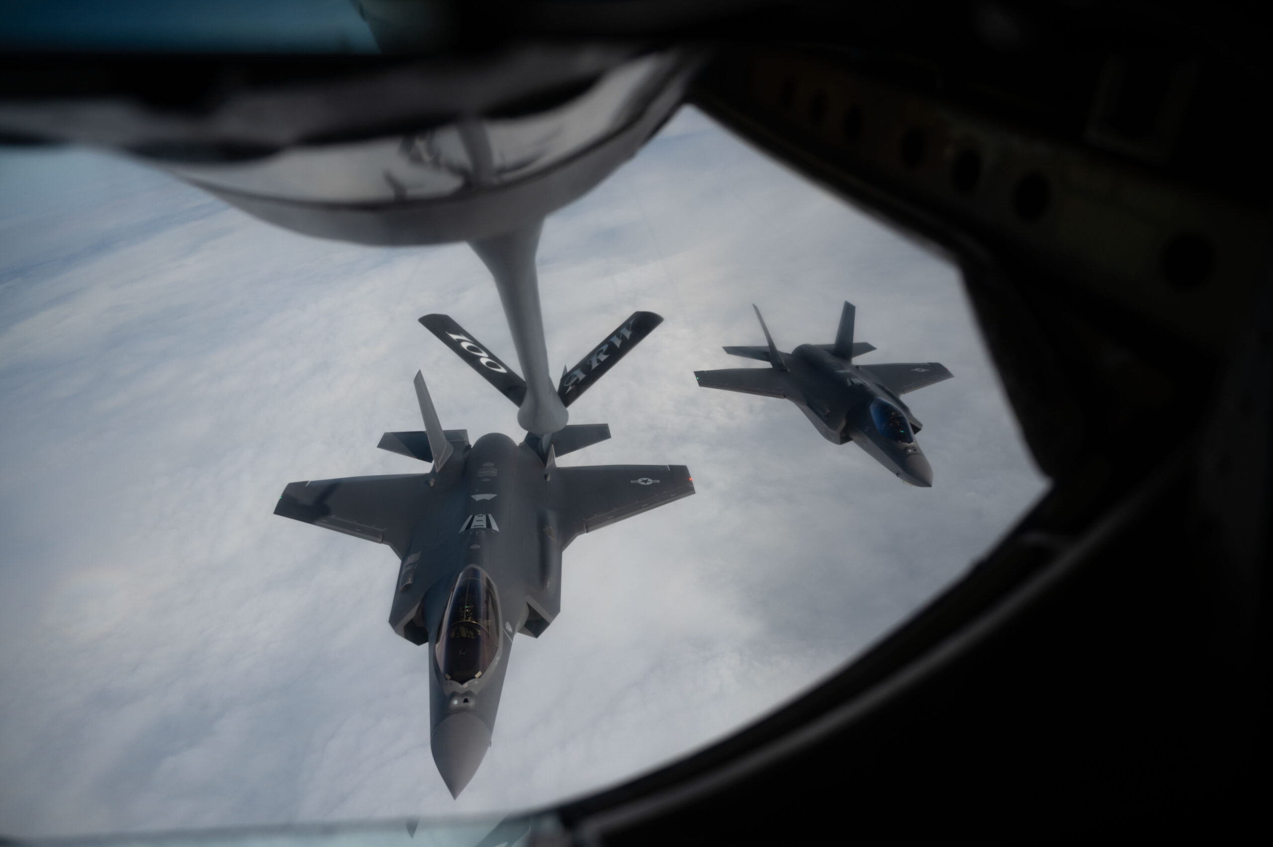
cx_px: 636
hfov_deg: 73.8
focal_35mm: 24
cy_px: 424
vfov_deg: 53.1
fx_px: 848
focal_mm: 24
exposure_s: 1/8000
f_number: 2.8
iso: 100
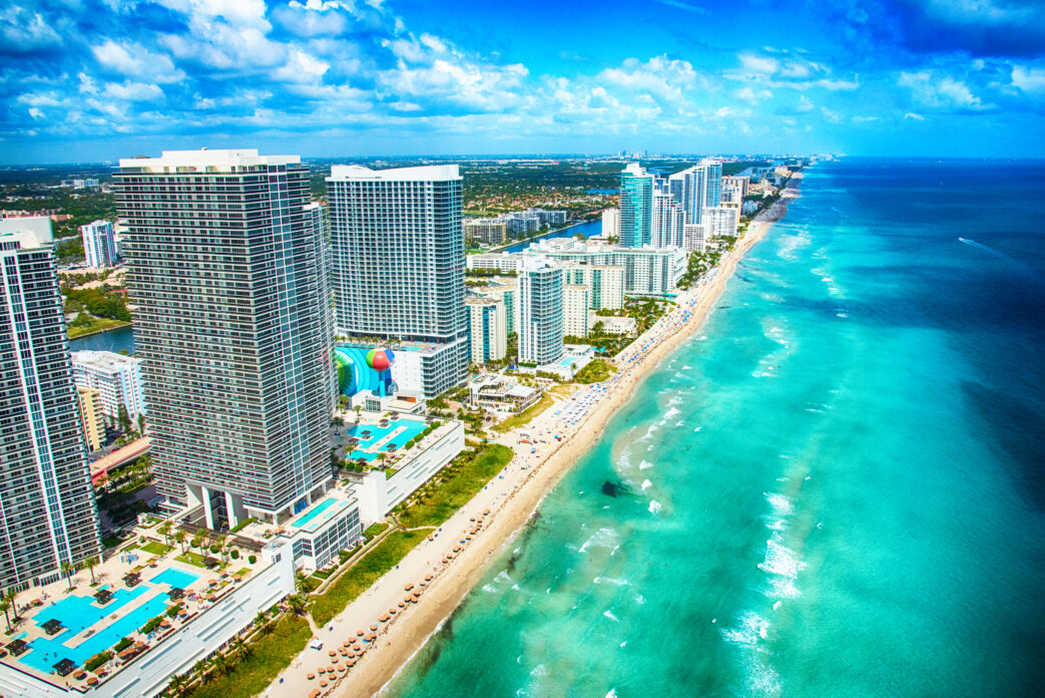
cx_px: 522
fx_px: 697
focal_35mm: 24
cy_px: 349
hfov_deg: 73.7
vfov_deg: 53.2
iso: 1000
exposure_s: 1/2000
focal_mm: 24
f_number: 13
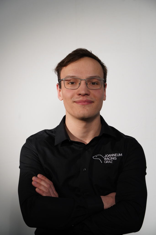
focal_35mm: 84
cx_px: 78
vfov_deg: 24.2
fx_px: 546
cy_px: 118
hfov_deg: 16.3
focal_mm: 84
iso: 2000
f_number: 7.1
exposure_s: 1/100
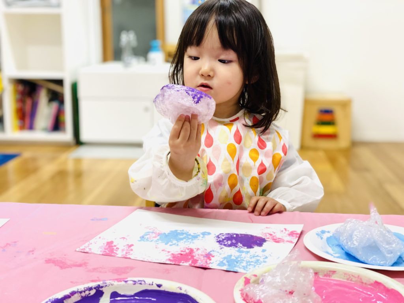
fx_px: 607
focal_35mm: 52
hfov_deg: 36.8
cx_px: 202
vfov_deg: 28.0
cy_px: 152
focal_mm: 6
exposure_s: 1/122
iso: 160
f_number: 2
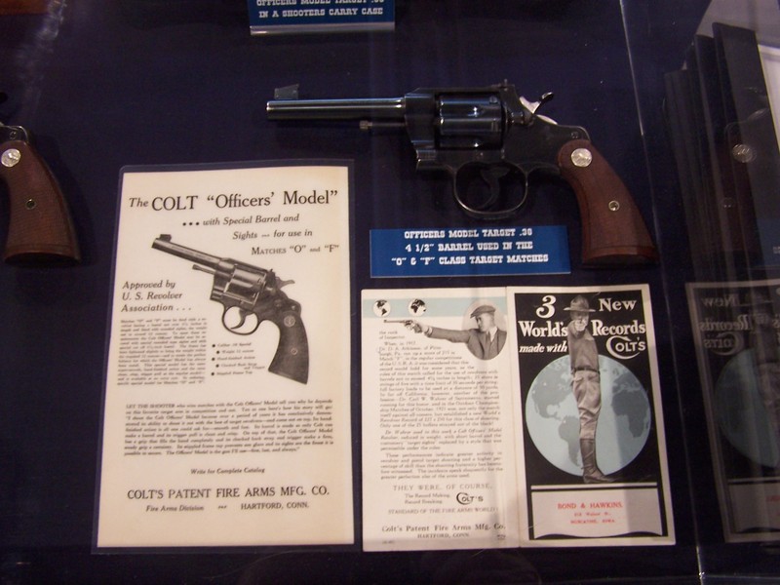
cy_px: 292
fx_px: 856
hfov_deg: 49.0
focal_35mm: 38
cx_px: 390
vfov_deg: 37.7
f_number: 2.8
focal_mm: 6.3
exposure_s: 1/15
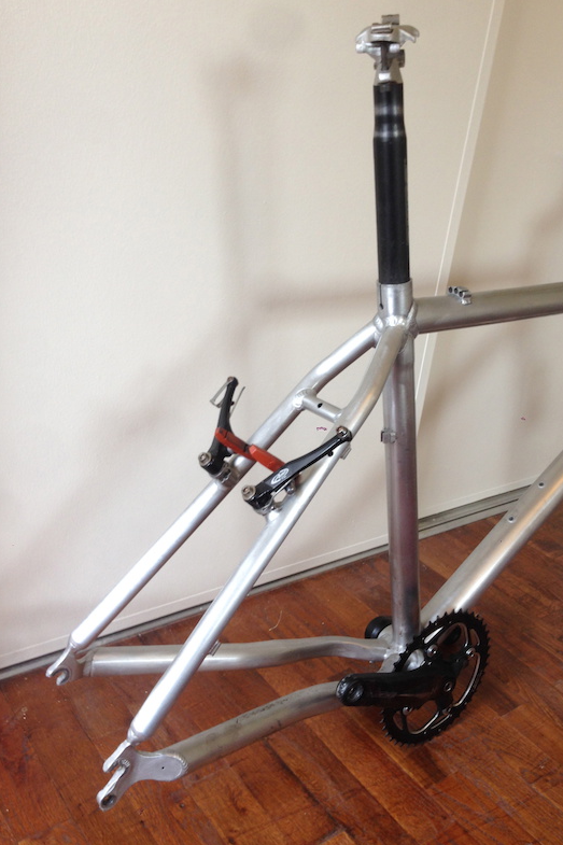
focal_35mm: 35
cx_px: 308
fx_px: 821
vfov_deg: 54.4
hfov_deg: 37.8
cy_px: 419
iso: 50
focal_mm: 4.12
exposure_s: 1/20
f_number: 2.4
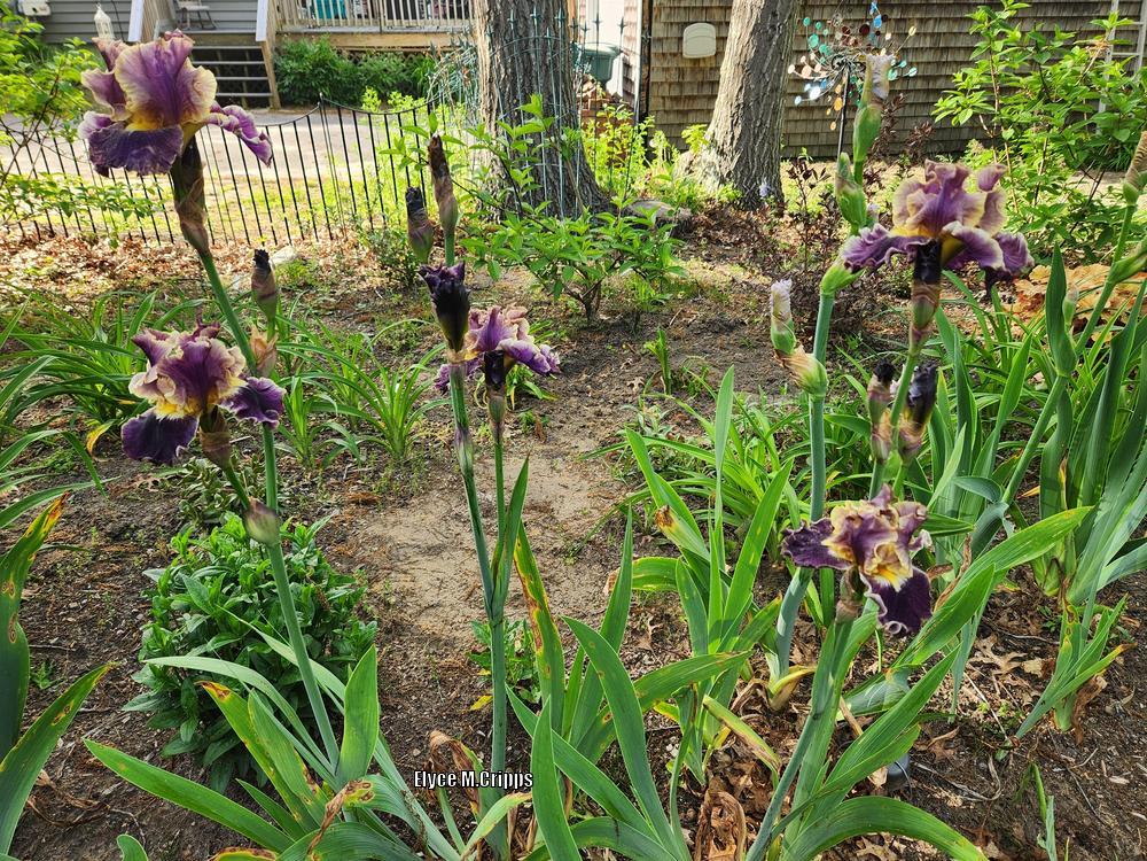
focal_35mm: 23
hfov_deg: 73.9
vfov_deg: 58.9
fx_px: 762
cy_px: 430
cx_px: 574
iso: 25
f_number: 1.8
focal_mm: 5.4
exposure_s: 1/180
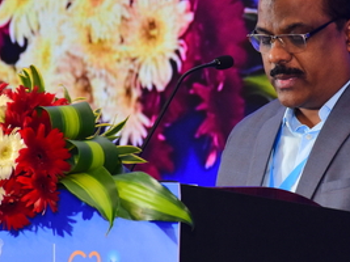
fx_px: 5154
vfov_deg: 2.9
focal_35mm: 510
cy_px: 138
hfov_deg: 3.9
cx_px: 243
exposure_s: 1/160
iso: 1000
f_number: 5.6
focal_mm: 140
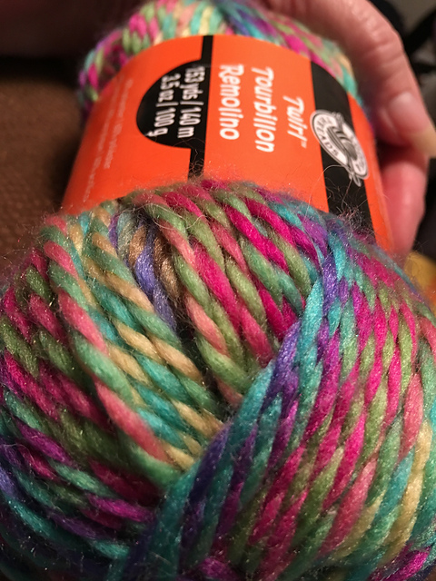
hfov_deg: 48.2
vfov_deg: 61.7
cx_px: 218
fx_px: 487
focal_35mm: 29
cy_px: 290
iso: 125
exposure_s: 1/30
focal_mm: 4.15
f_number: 2.2
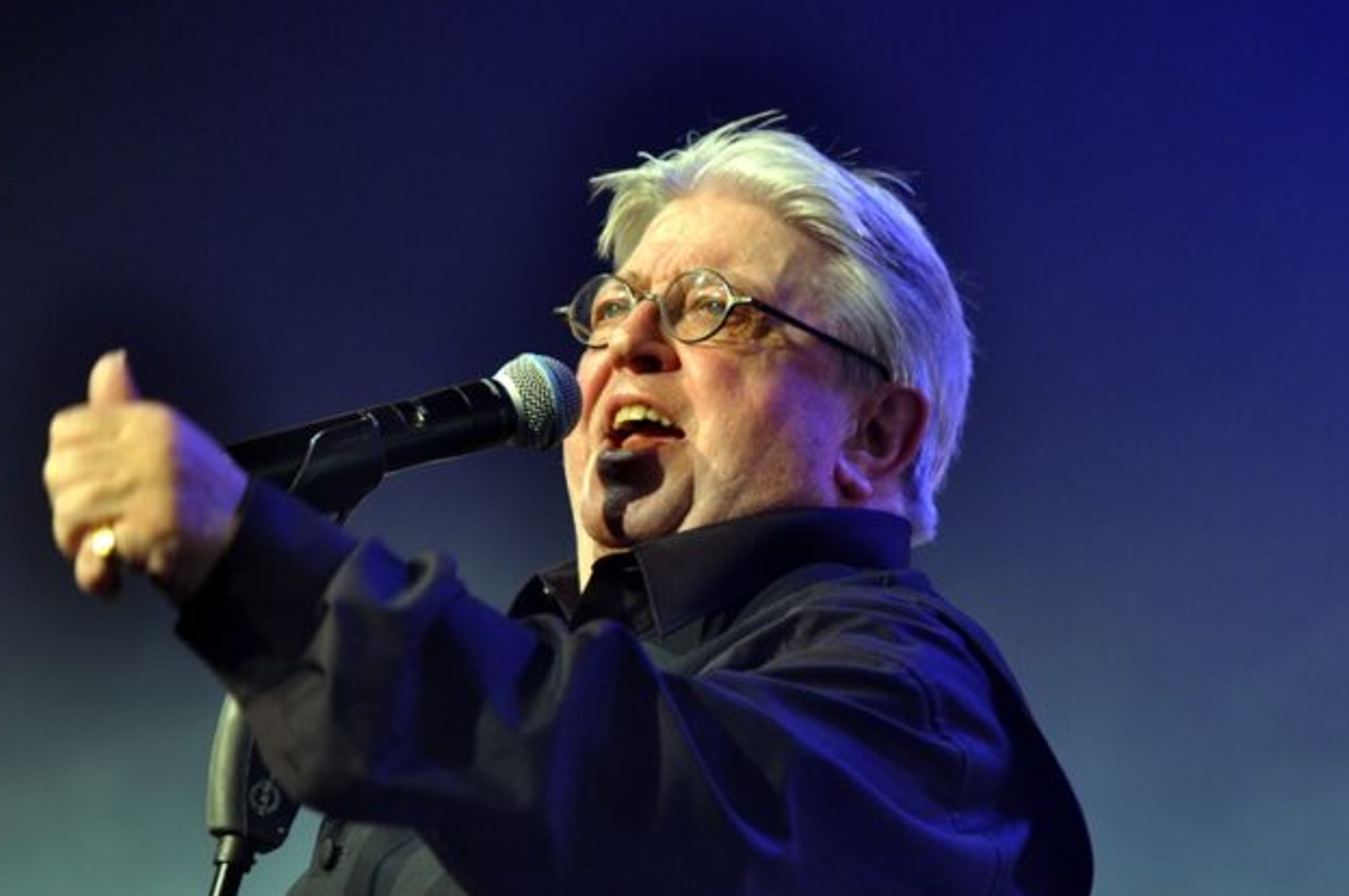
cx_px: 667
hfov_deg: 8.3
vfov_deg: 5.5
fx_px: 9344
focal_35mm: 250
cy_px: 489
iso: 400
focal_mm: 135
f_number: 2.8
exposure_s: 1/125
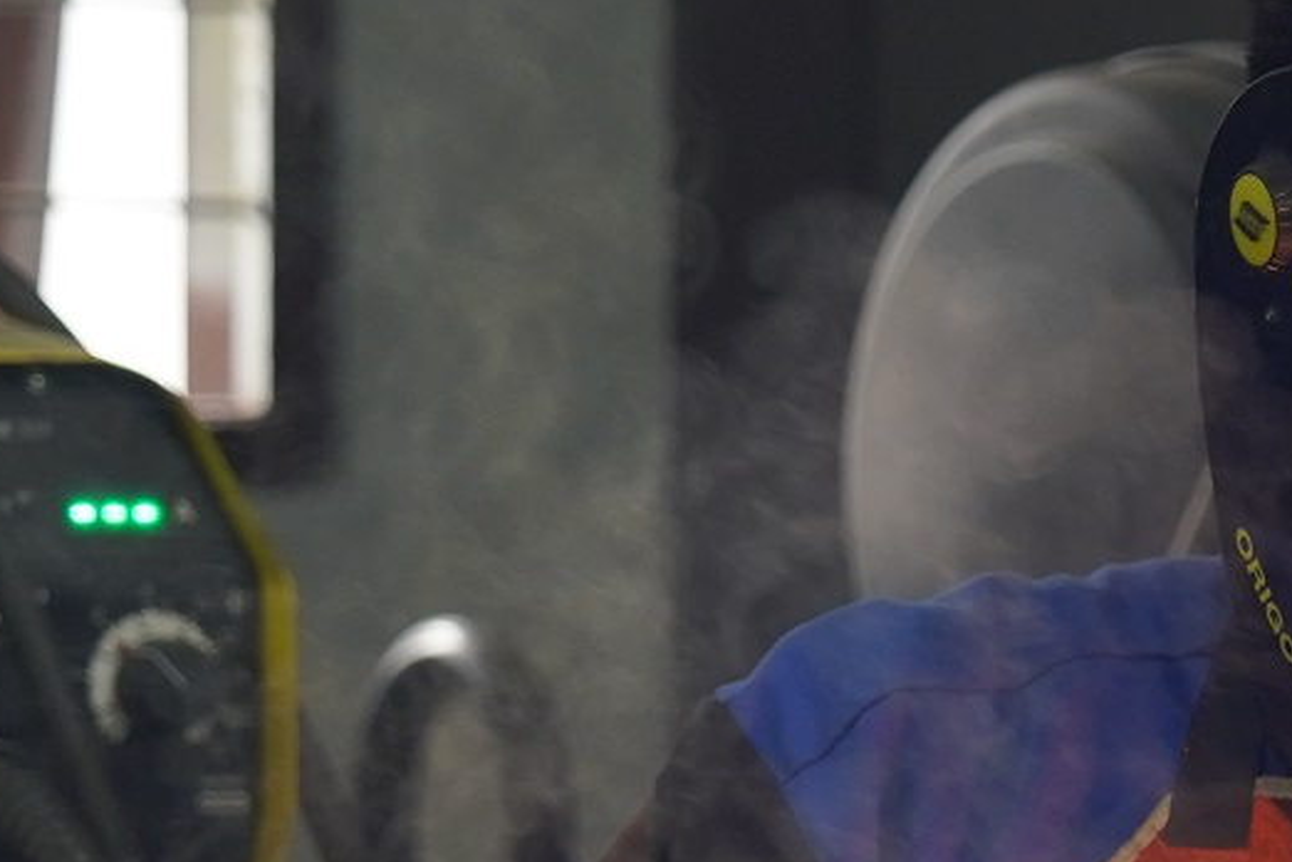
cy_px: 887
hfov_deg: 5.1
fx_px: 14211
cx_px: 2161
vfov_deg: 3.5
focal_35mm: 396
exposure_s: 1/125
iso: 800
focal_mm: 70
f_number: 2.8
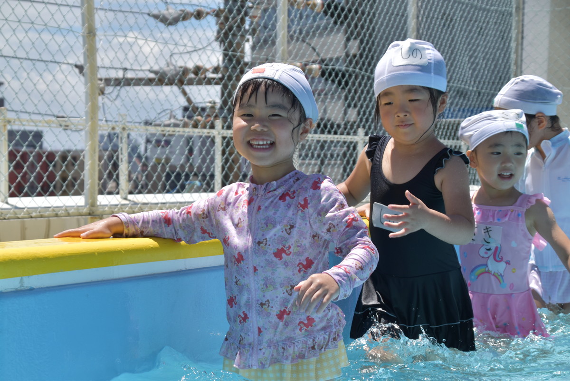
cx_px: 285
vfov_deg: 14.0
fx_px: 1544
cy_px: 190
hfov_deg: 20.9
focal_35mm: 98
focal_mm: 65
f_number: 9
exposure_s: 1/320
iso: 100
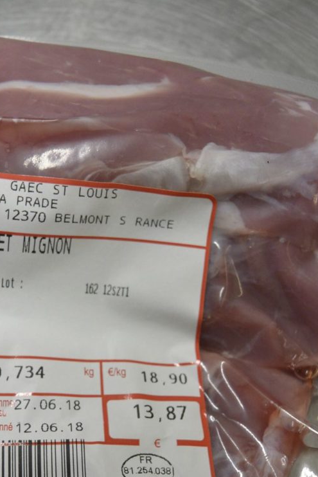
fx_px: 596
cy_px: 359
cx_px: 96
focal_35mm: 45
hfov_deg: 29.6
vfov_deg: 42.2
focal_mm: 11
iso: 500
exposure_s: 1/125
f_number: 3.5
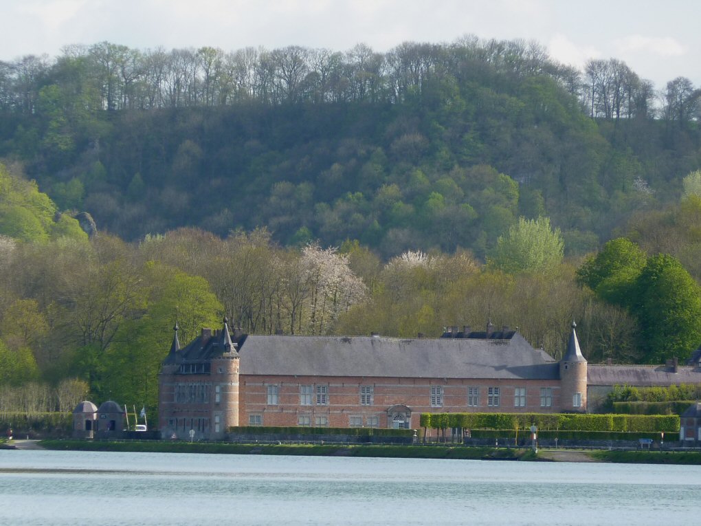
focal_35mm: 374
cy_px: 263
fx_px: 7574
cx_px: 350
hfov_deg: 5.3
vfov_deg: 4.0
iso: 80
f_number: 4.7
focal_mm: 42.6
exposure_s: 1/200
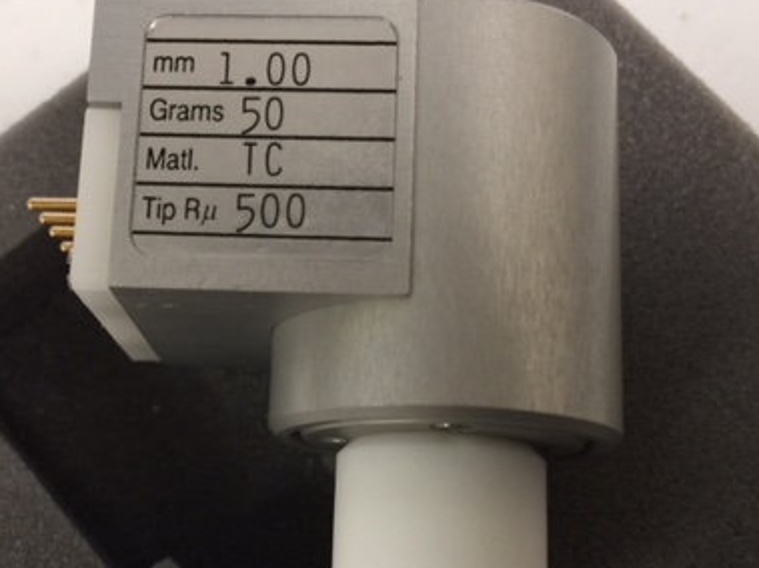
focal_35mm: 49
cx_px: 252
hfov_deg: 38.5
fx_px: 1074
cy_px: 342
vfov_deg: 29.6
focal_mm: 4.15
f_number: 2.2
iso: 32
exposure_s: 1/15
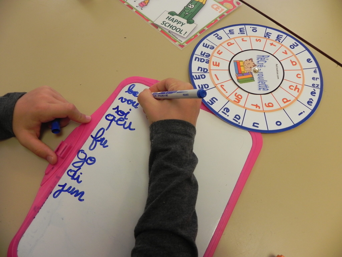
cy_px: 128
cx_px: 171
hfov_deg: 67.3
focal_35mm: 26
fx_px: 257
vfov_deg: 53.1
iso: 160
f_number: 3.5
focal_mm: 4.6
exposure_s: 1/68.4
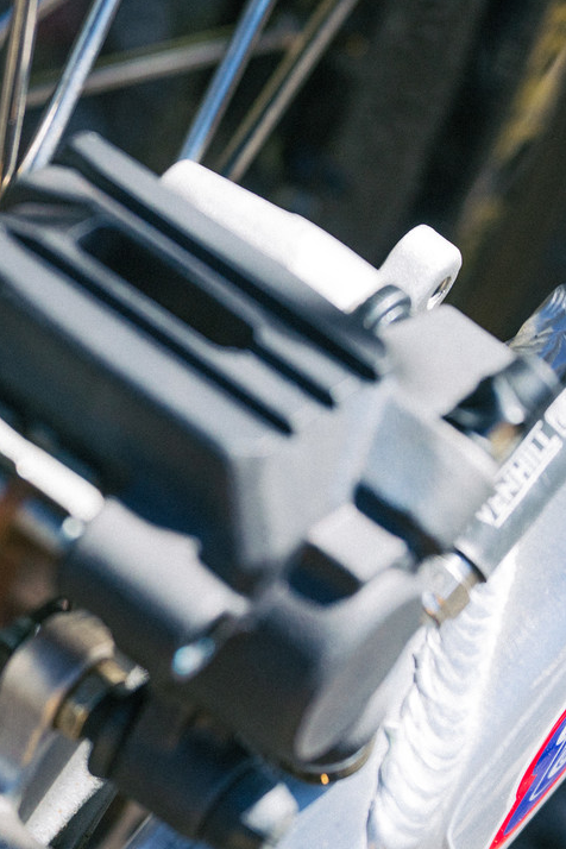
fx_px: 5070
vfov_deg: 9.6
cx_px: -365
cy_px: 561
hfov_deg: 6.3
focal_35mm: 215
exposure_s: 1/1600
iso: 320
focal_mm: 96
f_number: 4
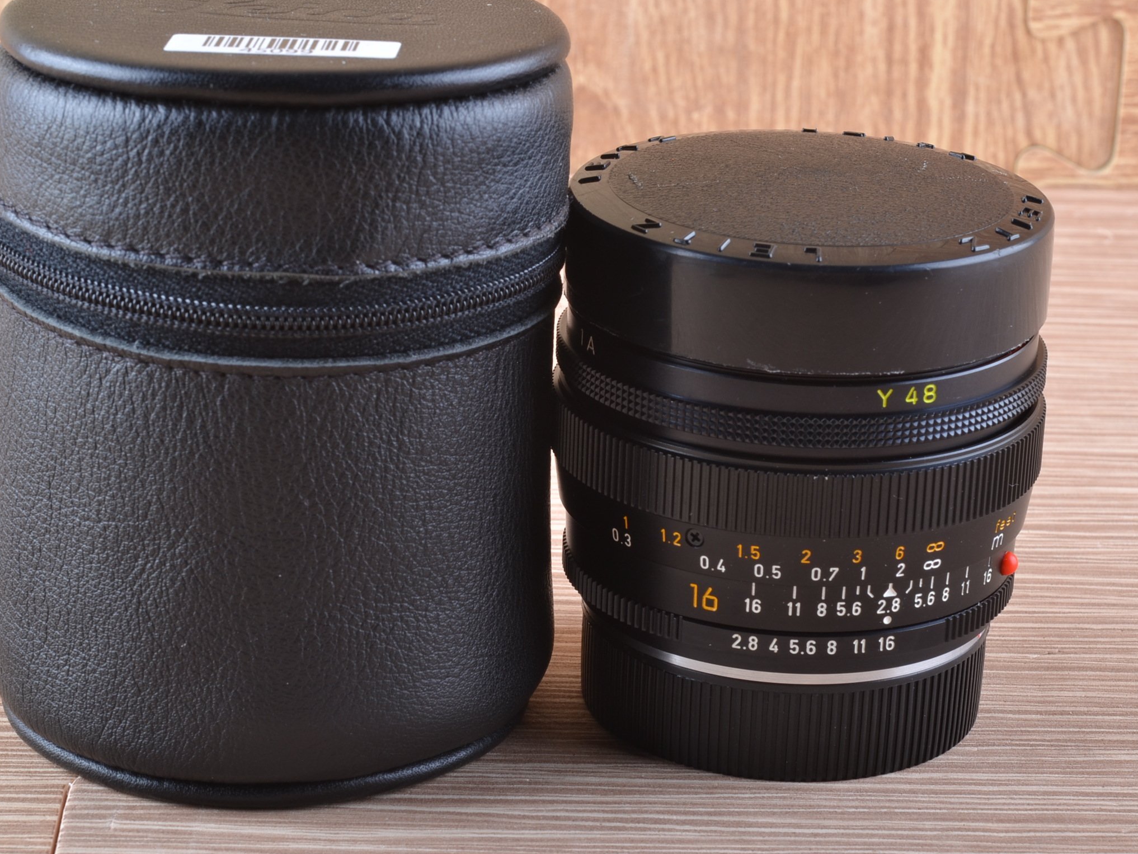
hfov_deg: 20.0
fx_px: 3222
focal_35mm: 98
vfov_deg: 15.1
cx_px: 533
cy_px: 427
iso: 100
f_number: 16
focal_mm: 60
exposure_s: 1/160
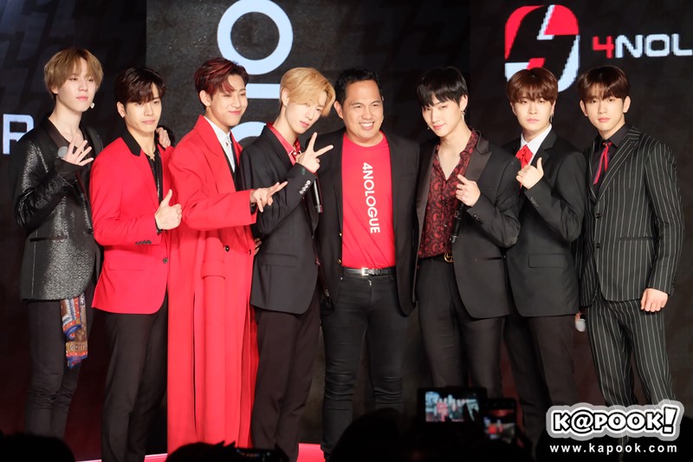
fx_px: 3098
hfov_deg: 12.8
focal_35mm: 161
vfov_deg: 8.5
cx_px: 346
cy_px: 231
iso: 3200
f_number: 5.6
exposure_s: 1/100
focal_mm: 107.3
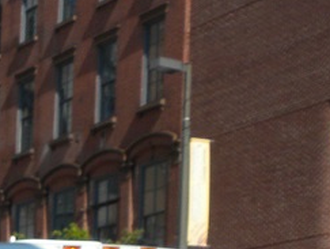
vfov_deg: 9.3
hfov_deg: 12.3
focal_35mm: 152
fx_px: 1451
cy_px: 457
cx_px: -171
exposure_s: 1/123
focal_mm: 6.6
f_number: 10
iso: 64
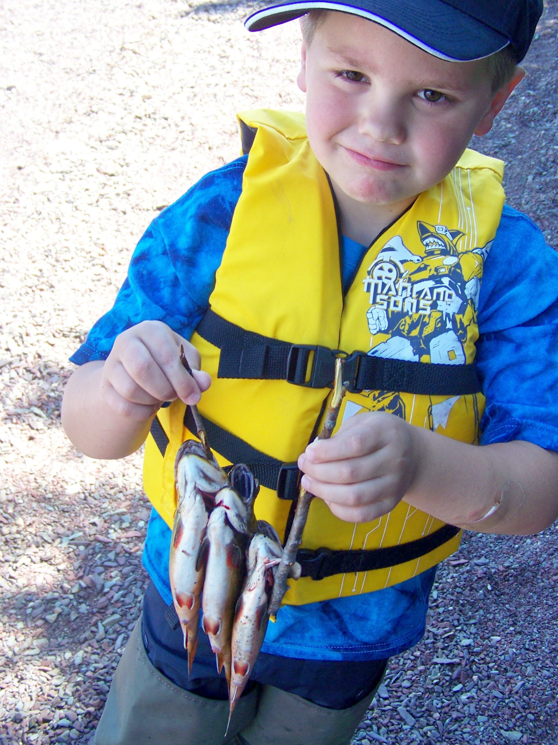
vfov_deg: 38.9
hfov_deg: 29.7
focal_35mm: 49
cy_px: 372
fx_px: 1053
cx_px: 279
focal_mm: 7.6
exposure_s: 1/125
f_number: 2.8
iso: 64
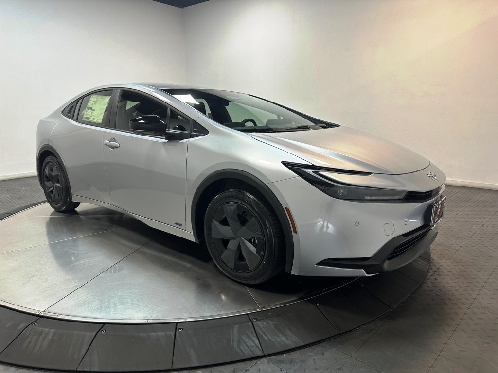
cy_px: 186
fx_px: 345
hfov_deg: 71.6
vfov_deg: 56.8
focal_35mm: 24
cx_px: 249
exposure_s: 1/60
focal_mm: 6.86
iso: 200
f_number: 1.78
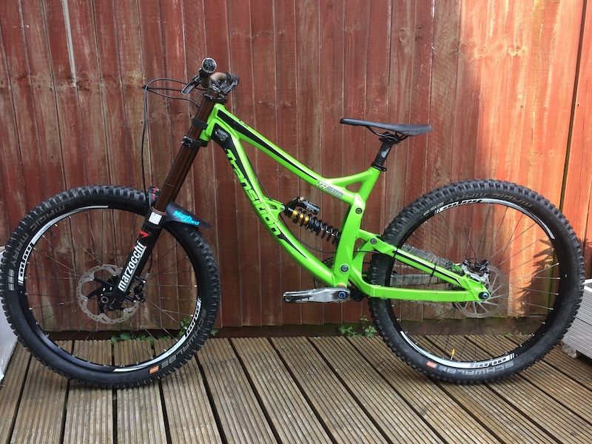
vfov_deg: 48.2
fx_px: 496
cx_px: 296
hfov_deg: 61.7
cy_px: 222
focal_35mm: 29
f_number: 2.2
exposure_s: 1/195
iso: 32
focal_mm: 4.15
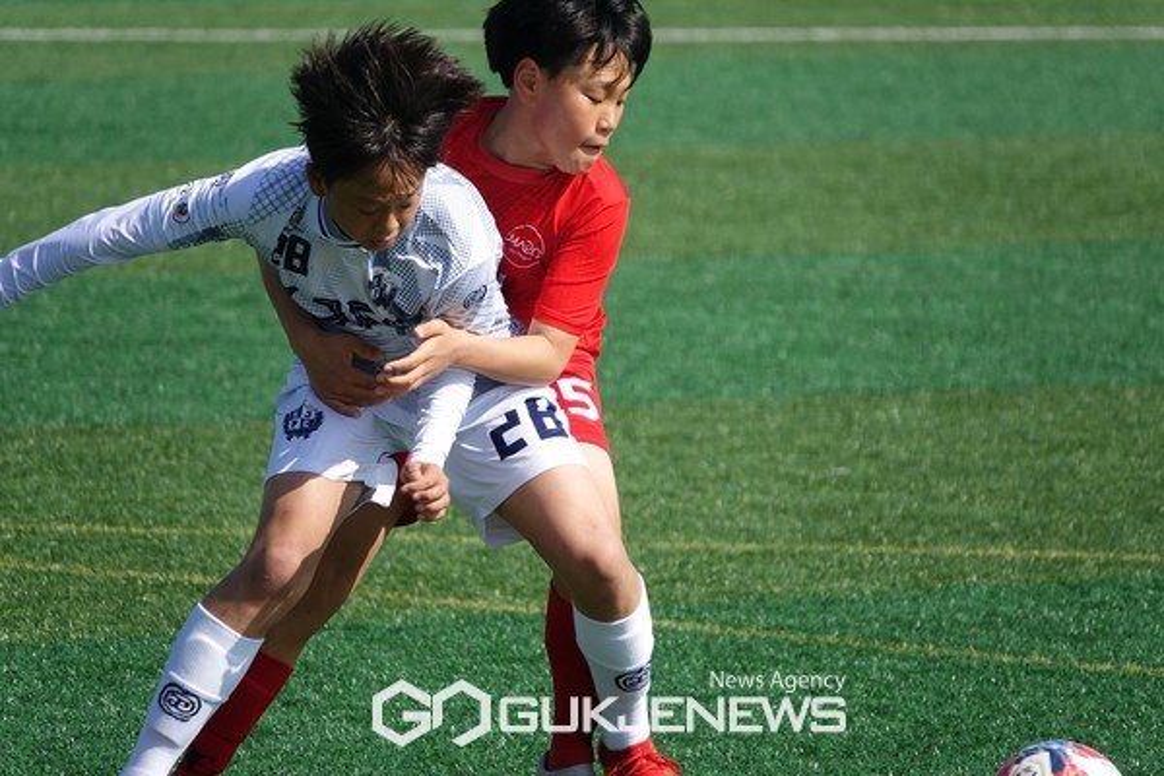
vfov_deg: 2.7
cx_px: 582
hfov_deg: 4.0
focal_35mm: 517
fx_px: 16715
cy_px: 388
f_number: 4
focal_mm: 189.74
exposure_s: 1/800
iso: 100
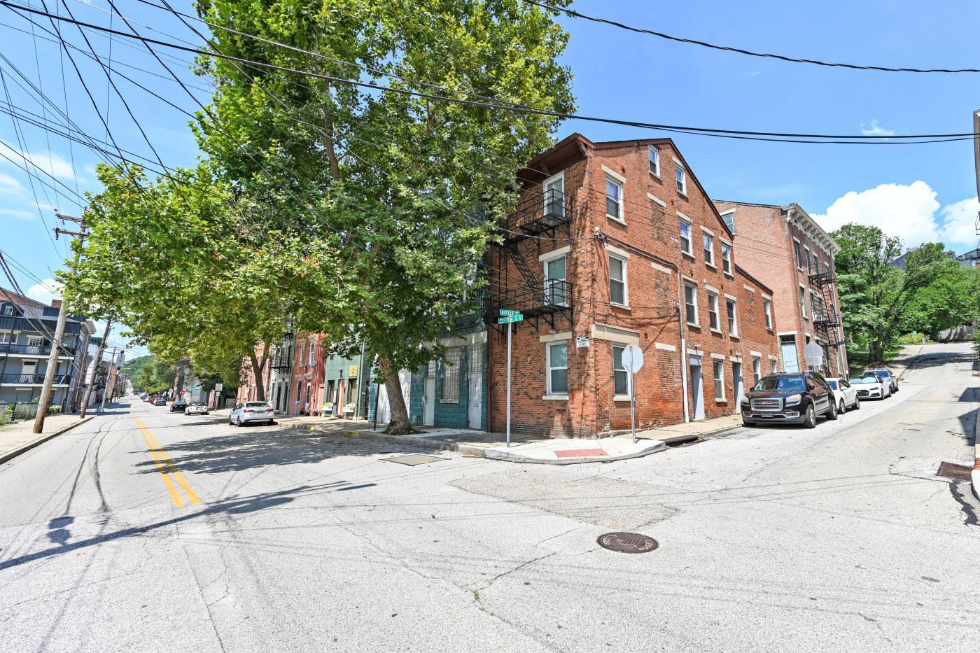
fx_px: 408
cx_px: 523
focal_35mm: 15
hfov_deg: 100.2
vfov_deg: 77.3
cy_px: 321
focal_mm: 14
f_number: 6.3
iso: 100
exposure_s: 1/320
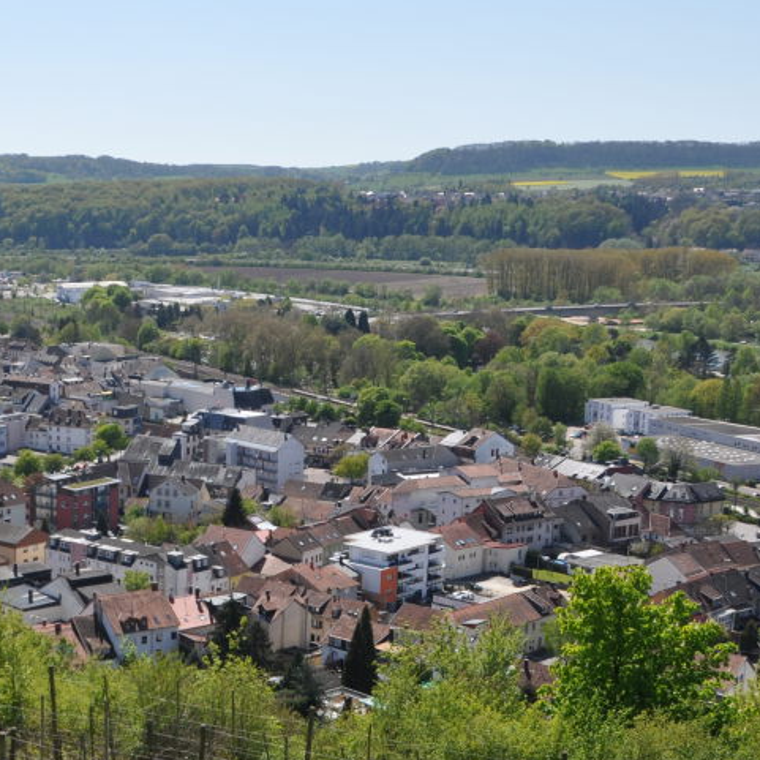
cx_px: -90
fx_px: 1515
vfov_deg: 27.9
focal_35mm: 61
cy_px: 528
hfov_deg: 25.9
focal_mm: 18
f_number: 9
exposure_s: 1/320
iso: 200
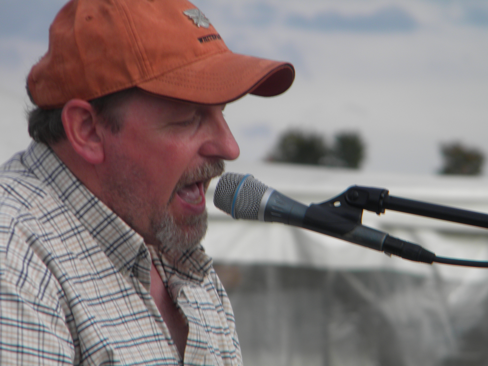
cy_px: 183
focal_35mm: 414
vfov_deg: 3.6
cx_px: 244
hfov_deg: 4.8
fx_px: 5836
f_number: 5.4
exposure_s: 1/433
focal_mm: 75
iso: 80
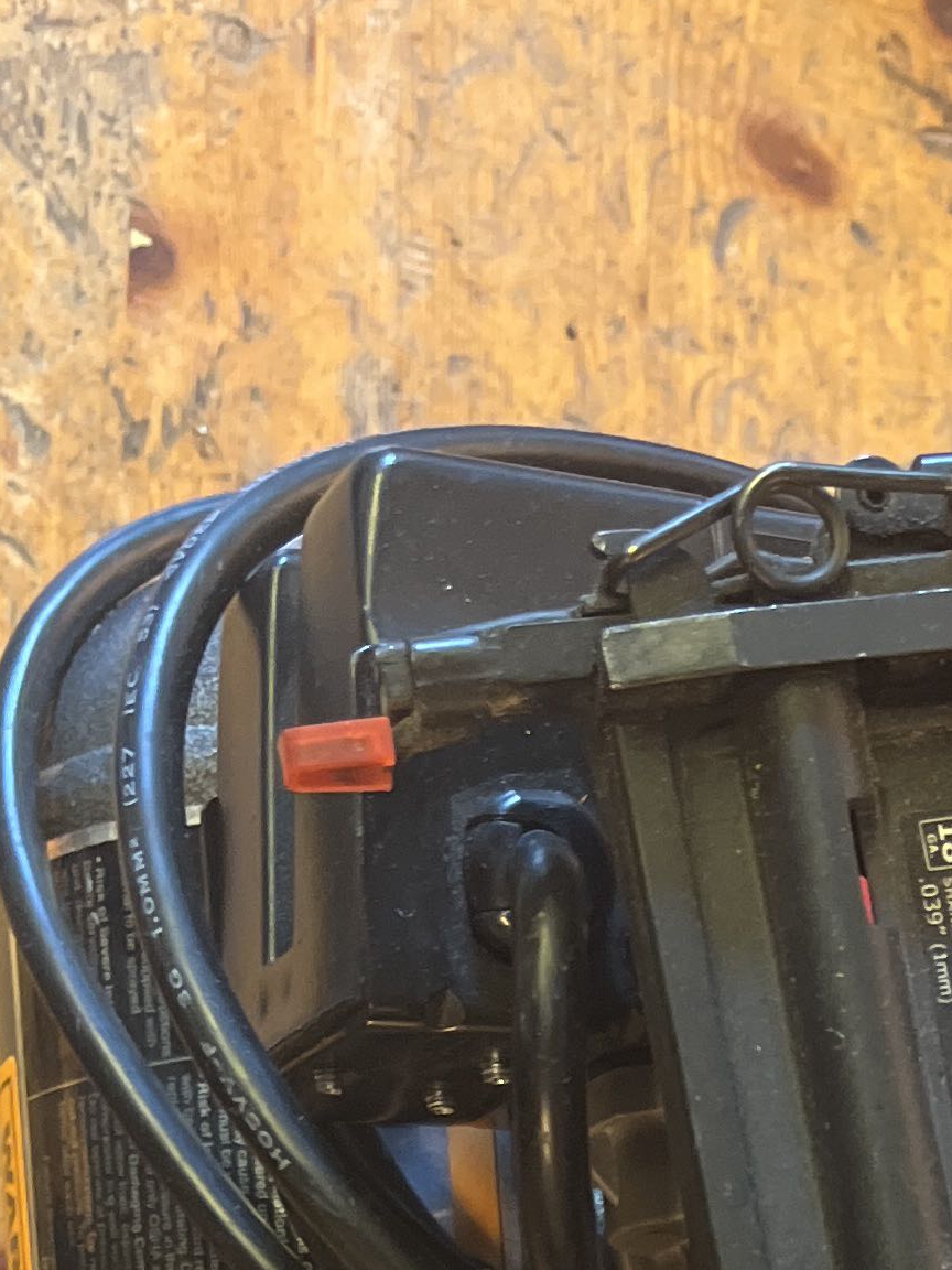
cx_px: 1246
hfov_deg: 15.4
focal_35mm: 91
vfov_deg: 18.8
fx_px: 3337
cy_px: 1931
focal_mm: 5.1
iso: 250
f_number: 1.6
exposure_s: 1/50
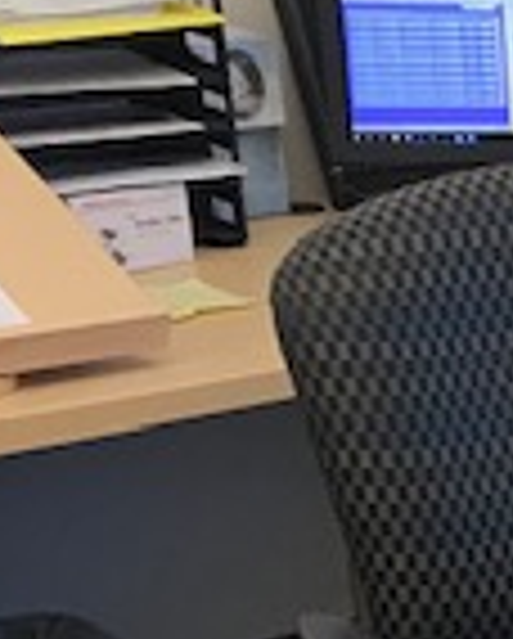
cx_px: 1184
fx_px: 2329
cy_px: 783
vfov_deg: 15.0
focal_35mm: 123
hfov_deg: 10.9
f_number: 1.8
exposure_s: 1/30
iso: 25
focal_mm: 3.99
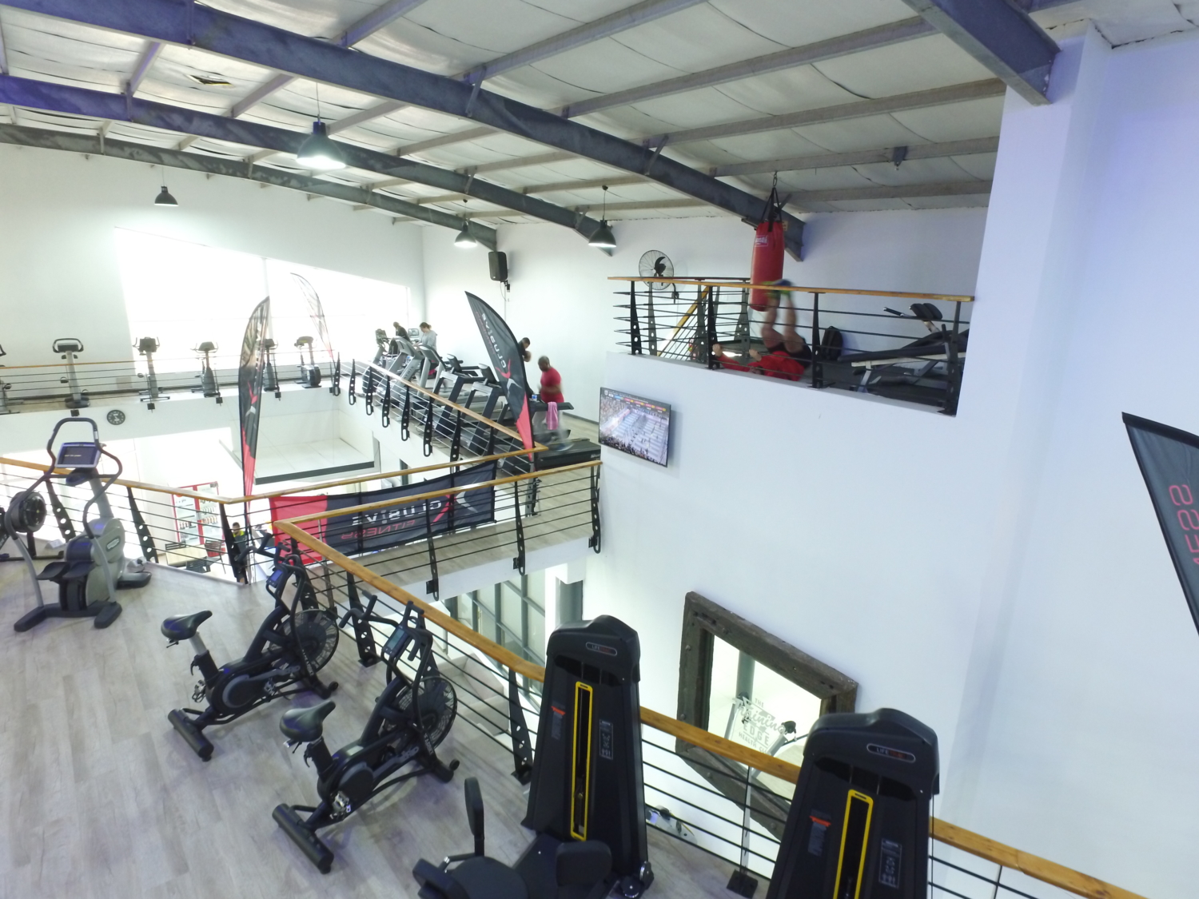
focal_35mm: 20
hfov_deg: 81.7
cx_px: 600
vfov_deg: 66.0
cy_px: 450
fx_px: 693
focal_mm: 3.61
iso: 395
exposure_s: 1/12.5
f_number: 2.8
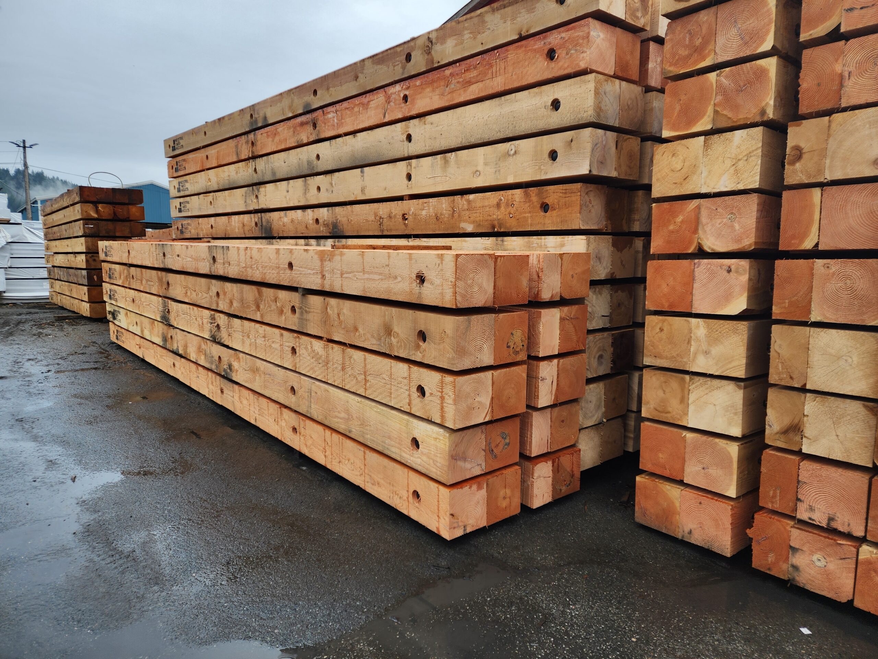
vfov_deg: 58.9
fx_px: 583
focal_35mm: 23
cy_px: 330
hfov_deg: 73.9
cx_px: 439
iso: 12
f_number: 1.8
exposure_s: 1/361
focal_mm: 6.4
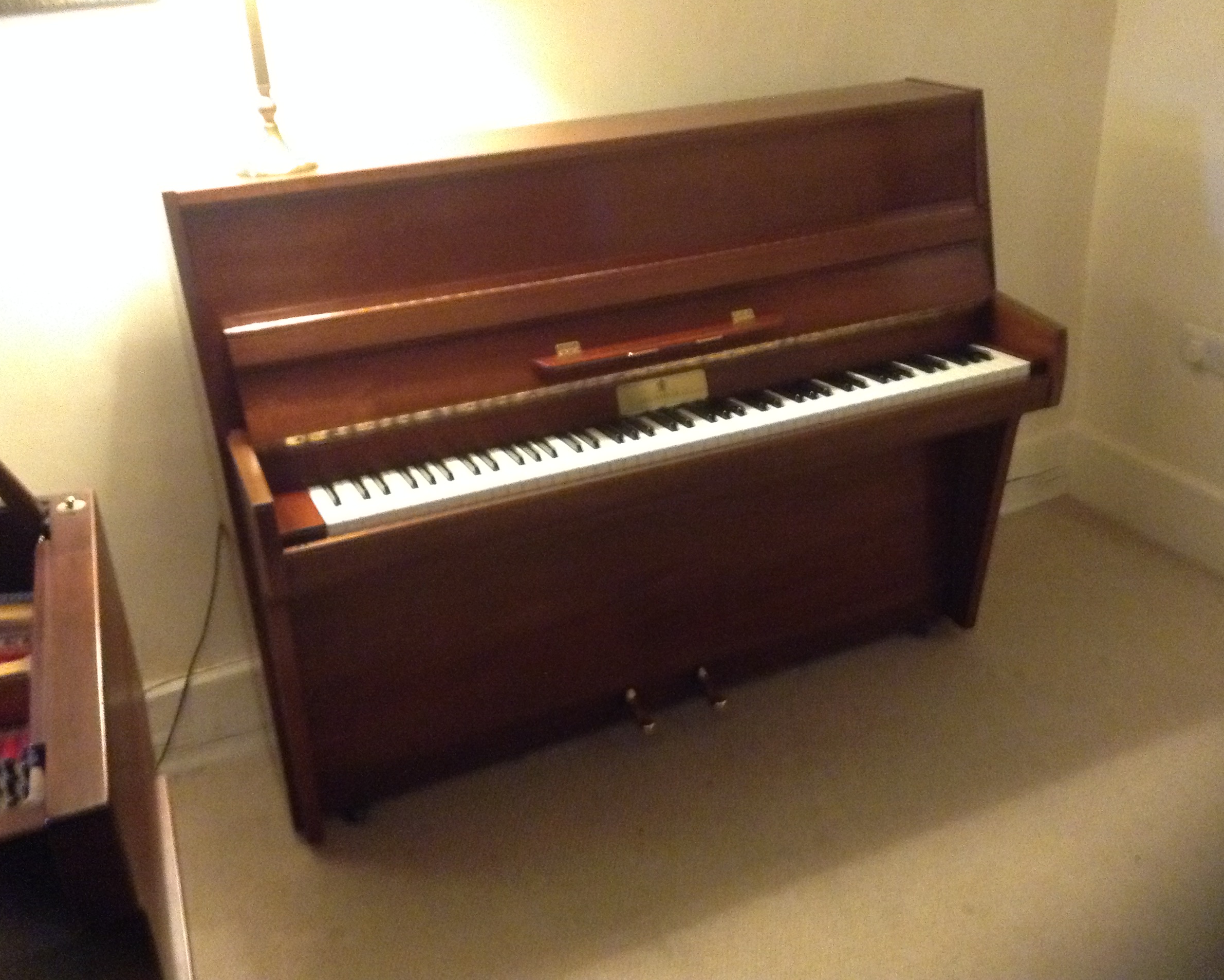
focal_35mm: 35
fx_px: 1268
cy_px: 484
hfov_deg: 51.5
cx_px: 642
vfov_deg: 42.2
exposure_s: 1/15
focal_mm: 3.3
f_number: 2.4
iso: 640
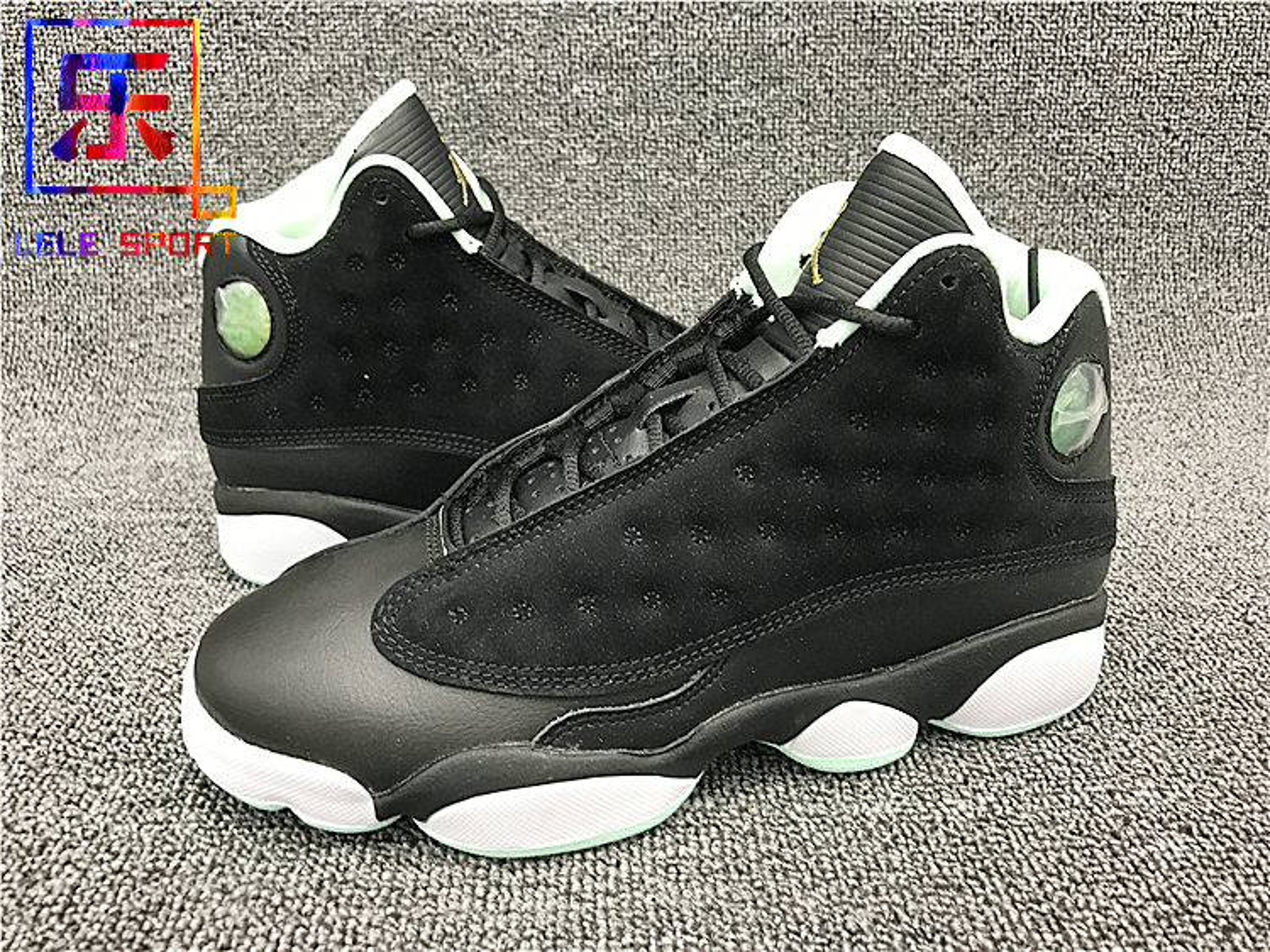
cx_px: 635
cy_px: 476
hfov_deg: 63.5
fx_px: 1027
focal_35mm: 28
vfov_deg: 49.7
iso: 25
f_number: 1.8
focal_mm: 3.99
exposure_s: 1/50
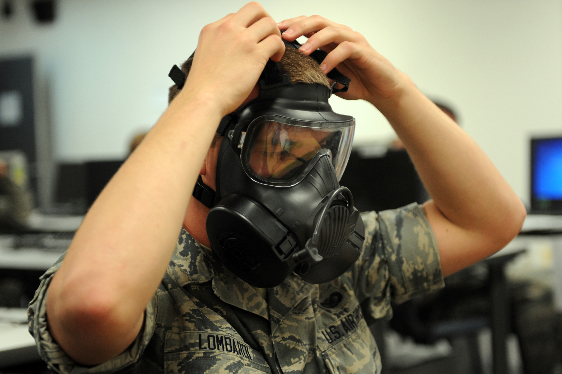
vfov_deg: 20.6
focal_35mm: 66
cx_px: 281
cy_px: 187
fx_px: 1030
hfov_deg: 30.5
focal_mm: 66
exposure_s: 1/80
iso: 800
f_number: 2.8
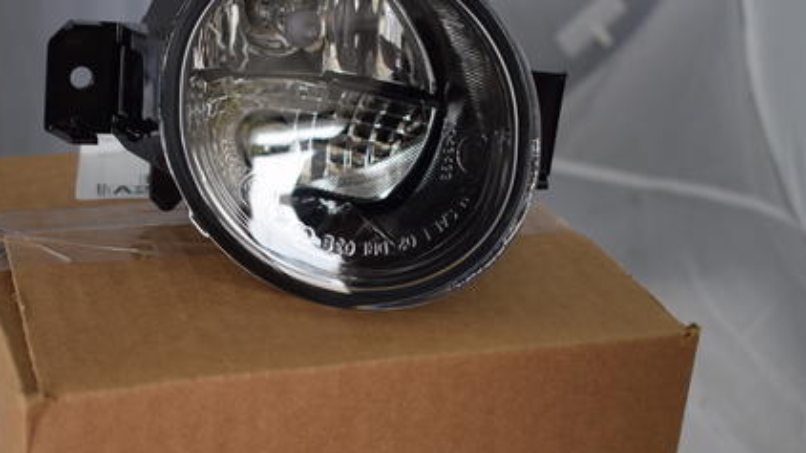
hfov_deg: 33.7
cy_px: 301
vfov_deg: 19.3
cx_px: 311
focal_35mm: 62
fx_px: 1325
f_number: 4.2
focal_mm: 26
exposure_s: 1/80
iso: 400
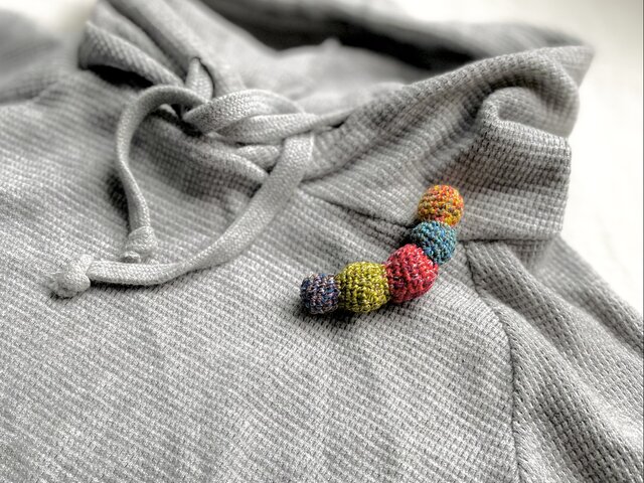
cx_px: 322
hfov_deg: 67.3
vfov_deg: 53.1
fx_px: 484
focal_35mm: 26
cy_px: 242
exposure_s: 1/120
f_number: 1.8
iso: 100
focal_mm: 4.25
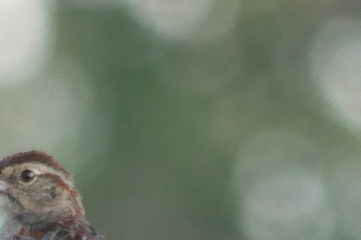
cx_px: 7
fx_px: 10377
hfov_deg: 2.0
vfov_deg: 1.3
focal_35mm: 1035
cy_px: 300
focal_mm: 200
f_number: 5.6
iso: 640
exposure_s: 1/500
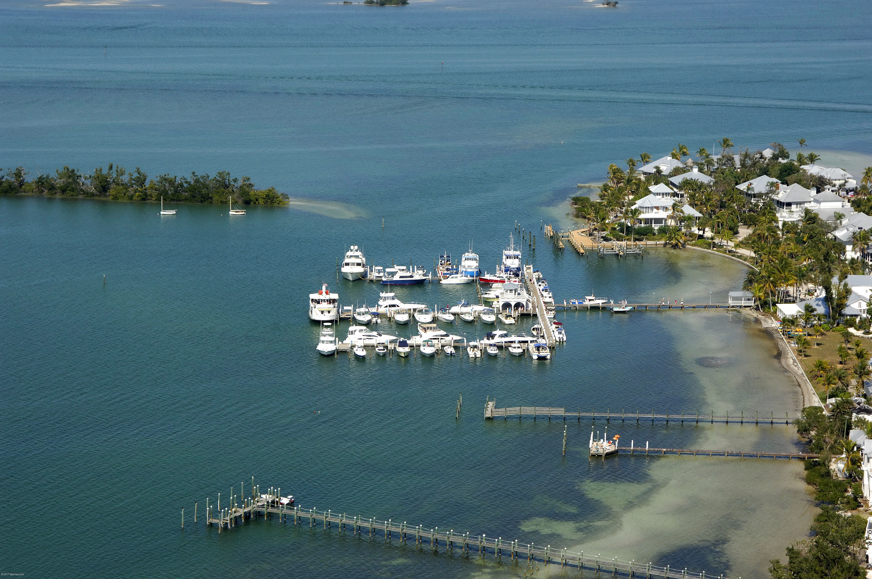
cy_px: 290
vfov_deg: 14.0
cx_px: 436
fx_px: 2359
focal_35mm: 98
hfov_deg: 20.9
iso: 400
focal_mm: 65
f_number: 8.5
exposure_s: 1/1000
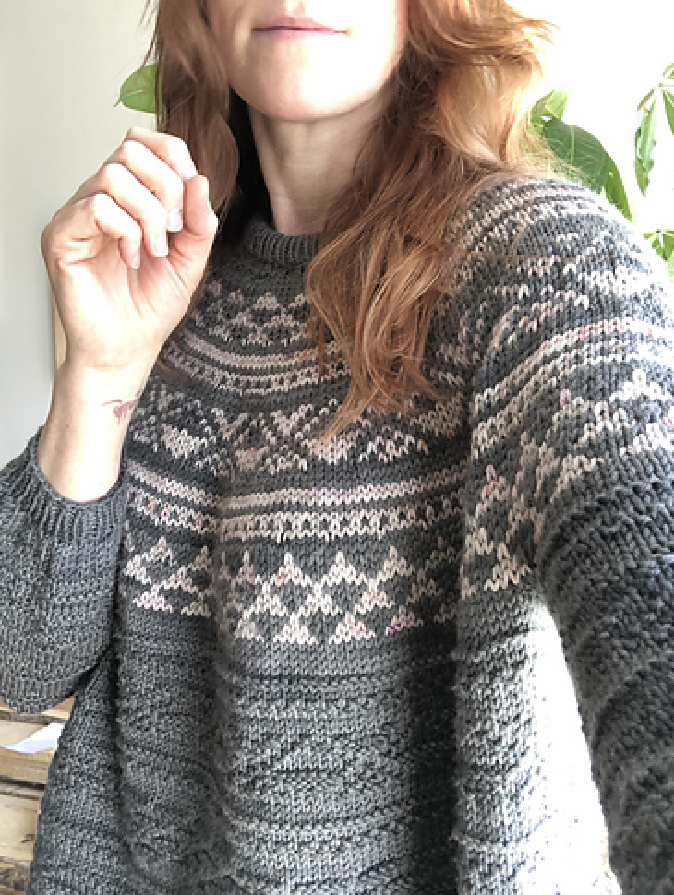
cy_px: 441
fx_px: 855
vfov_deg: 55.3
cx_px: 340
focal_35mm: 33
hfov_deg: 43.0
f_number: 2.2
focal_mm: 2.87
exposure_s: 1/60
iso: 100
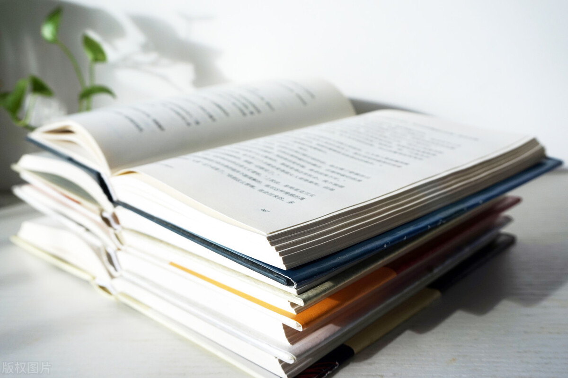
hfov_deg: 59.5
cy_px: 189
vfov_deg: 41.7
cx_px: 284
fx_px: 497
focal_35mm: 32
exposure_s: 1/80
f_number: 5.6
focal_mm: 21
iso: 100
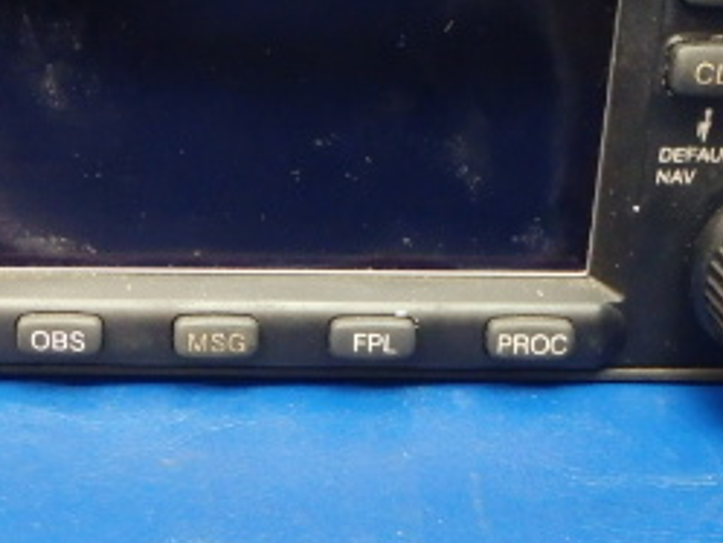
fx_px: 1505
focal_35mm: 72
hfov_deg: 26.5
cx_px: 145
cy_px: 317
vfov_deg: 20.4
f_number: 3.9
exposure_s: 1/20
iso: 800
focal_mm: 5
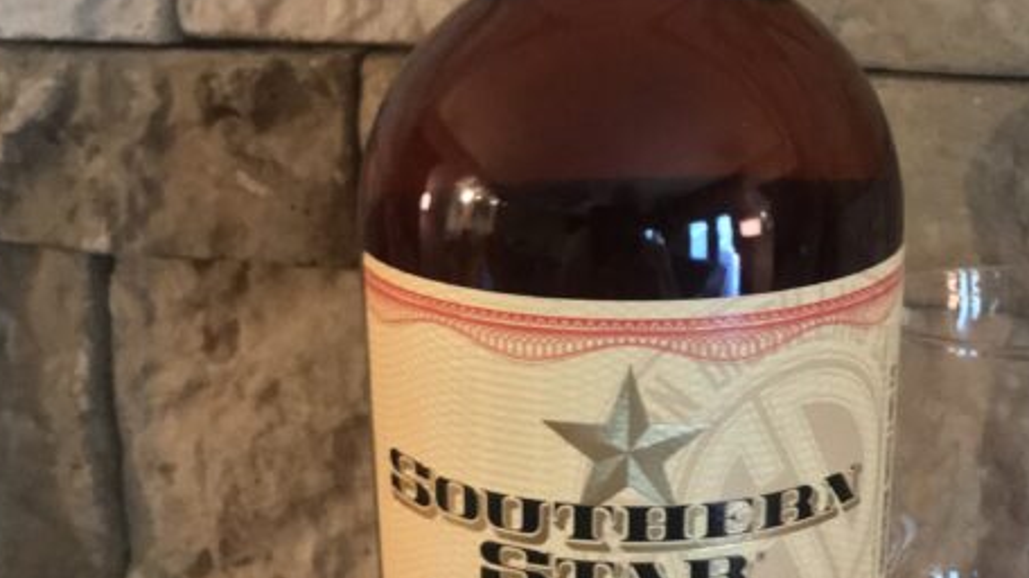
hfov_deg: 35.8
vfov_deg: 20.5
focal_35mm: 58
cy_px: 148
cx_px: 663
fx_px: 1582
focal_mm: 3.99
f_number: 1.8
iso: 320
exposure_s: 1/15
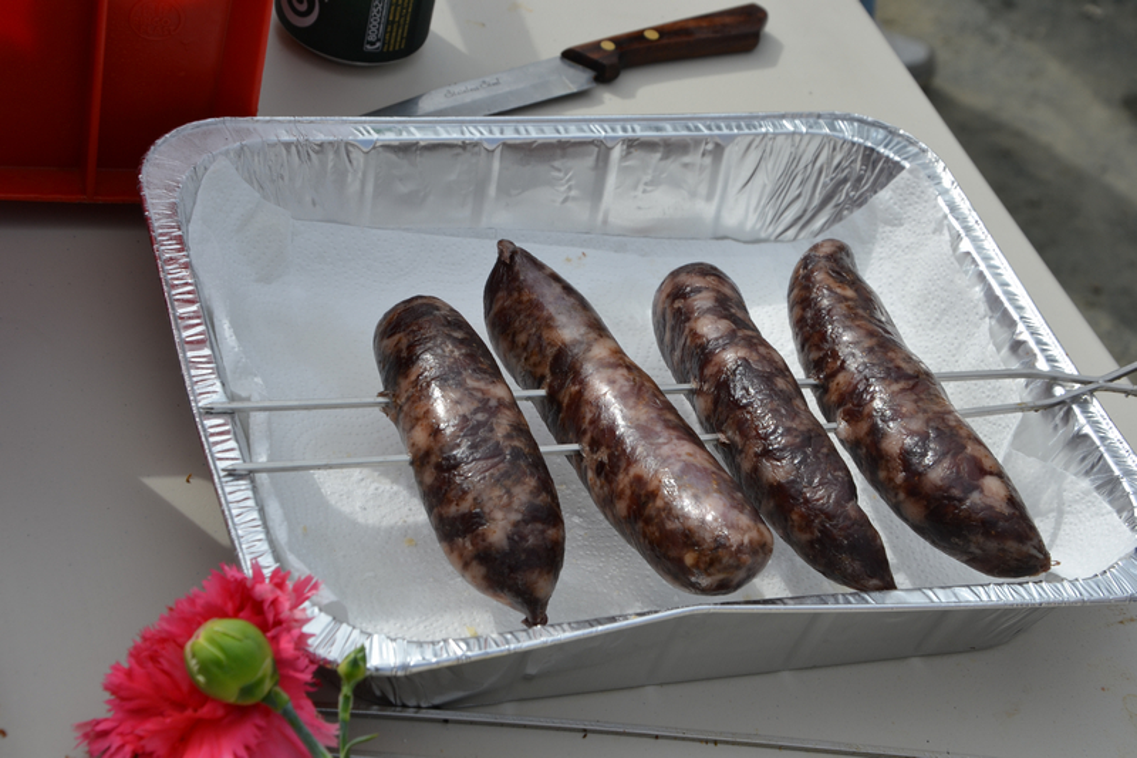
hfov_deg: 28.1
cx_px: 568
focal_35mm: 72
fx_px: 2273
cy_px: 379
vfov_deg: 18.9
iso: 100
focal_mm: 48
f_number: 8
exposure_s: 1/250
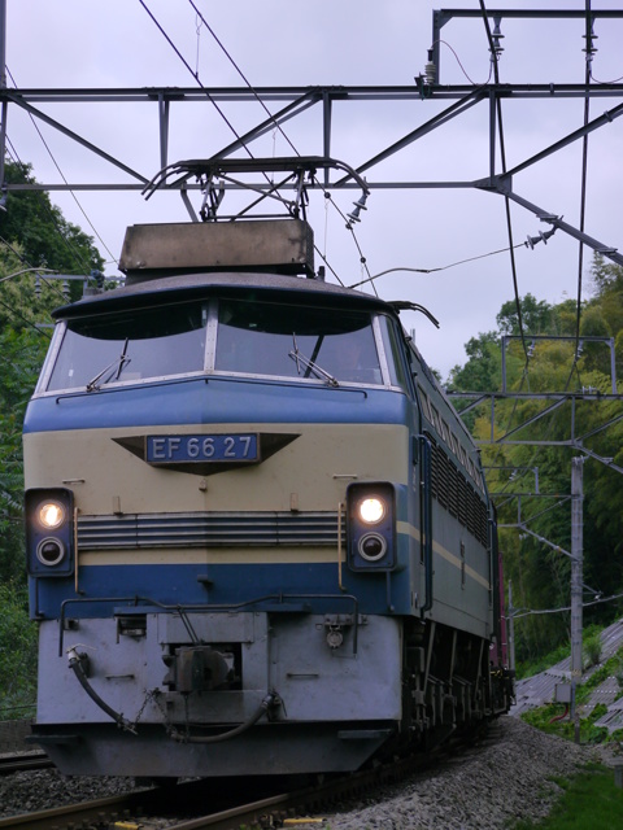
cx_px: 312
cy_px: 415
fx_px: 3456
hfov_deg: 10.3
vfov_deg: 13.7
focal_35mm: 144
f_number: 5.6
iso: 200
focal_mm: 72
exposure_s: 1/1300
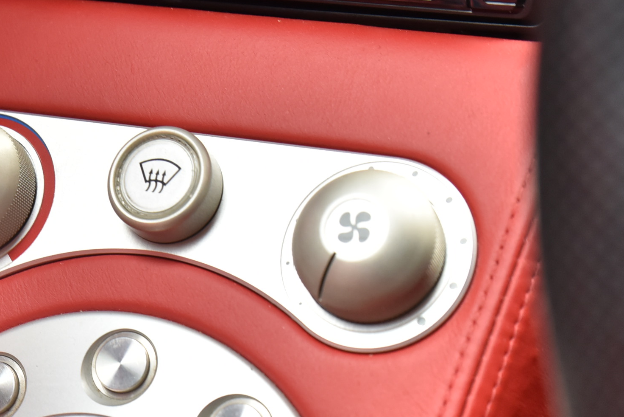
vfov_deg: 12.3
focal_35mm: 110
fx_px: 1907
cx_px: 124
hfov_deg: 18.4
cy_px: 460
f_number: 4.5
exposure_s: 1/125
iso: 1000
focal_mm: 44
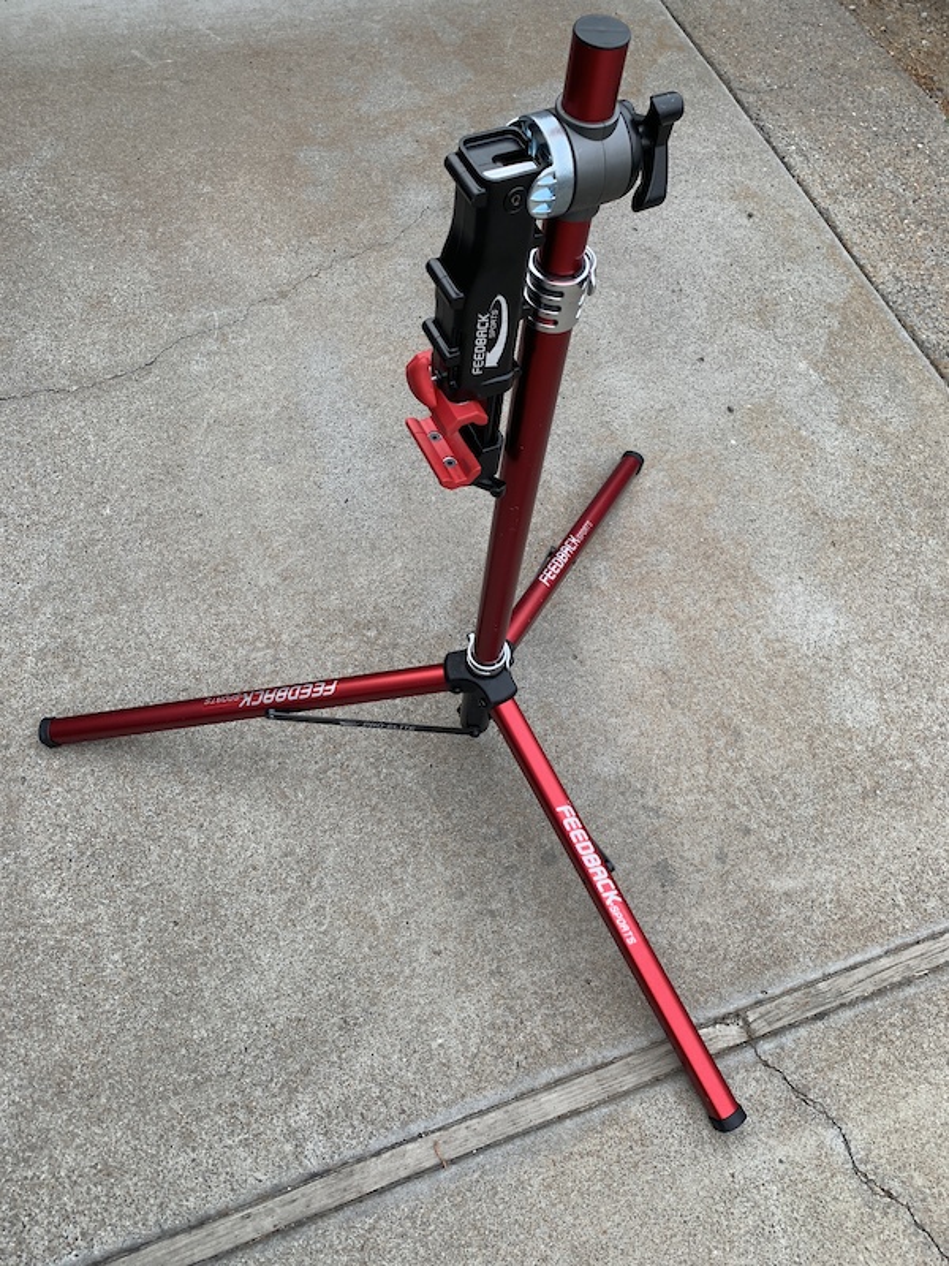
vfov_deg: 67.3
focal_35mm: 26
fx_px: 950
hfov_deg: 53.1
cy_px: 633
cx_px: 474
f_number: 1.8
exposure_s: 1/142
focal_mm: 4.25
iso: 25
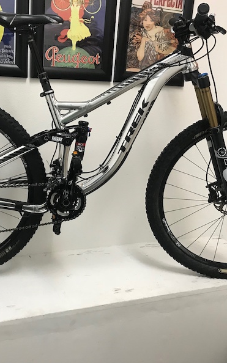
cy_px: 181
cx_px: 81
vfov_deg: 49.3
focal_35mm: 40
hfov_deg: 31.8
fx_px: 396
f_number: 1.8
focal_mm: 3.99
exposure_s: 1/20
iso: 40
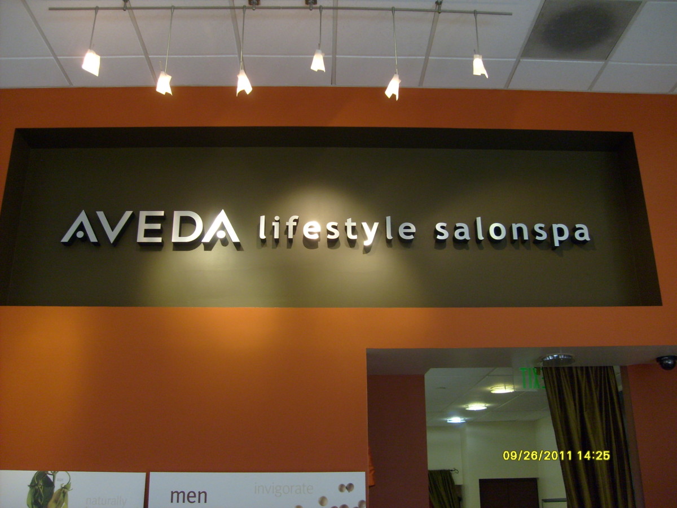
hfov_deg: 52.6
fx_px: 685
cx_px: 338
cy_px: 254
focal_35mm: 35
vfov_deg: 40.7
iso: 100
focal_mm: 5.8
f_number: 2.8
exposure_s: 1/30
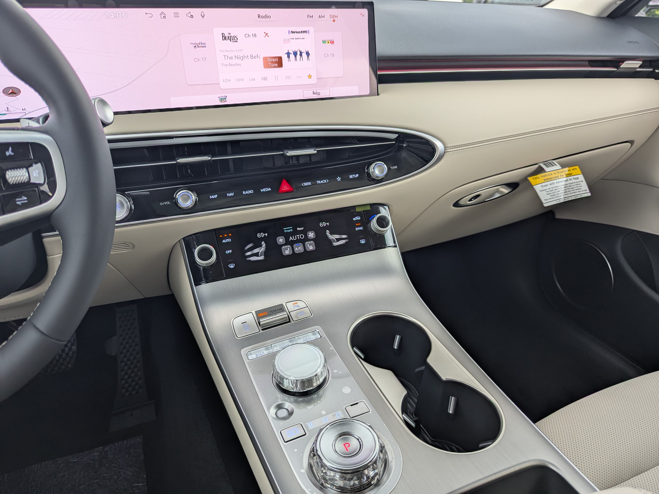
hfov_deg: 71.6
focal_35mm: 24
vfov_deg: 56.8
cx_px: 330
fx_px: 457
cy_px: 247
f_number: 1.85
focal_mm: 6.81
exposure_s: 1/79.5
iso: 47
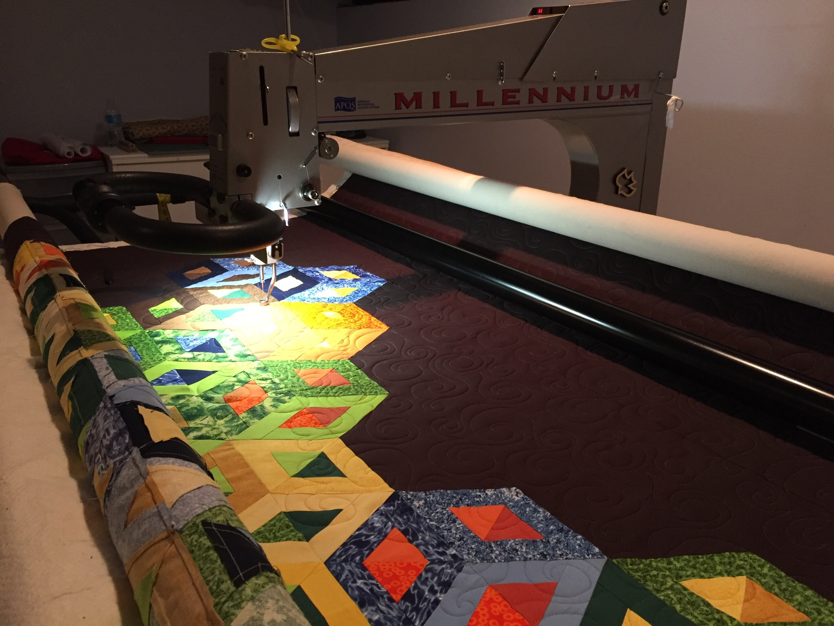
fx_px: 699
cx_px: 417
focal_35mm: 29
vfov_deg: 48.2
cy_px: 313
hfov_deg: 61.7
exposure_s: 1/30
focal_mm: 4.15
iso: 160
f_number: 2.2
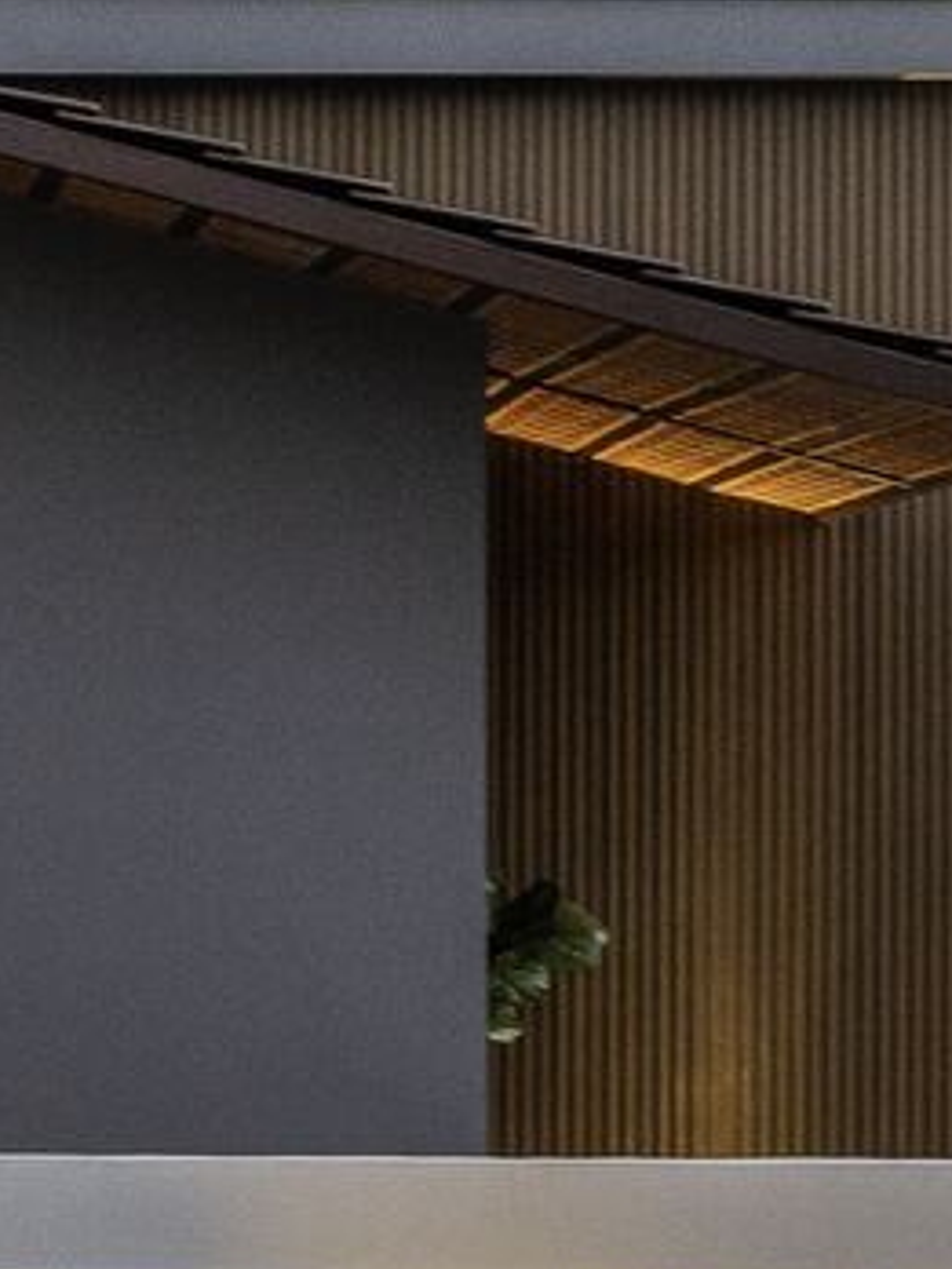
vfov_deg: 9.8
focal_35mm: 199
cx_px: -507
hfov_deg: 7.3
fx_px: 7297
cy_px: -328
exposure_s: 1/6
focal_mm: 30
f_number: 6.3
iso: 400
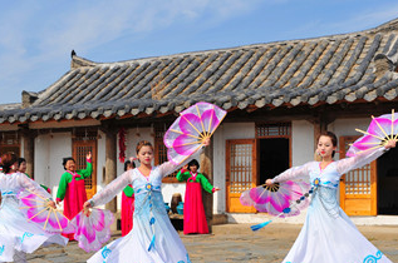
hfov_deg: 33.7
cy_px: 188
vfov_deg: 22.7
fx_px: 651
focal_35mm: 59
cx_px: 269
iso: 200
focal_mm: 34
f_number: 7.1
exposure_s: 1/1000
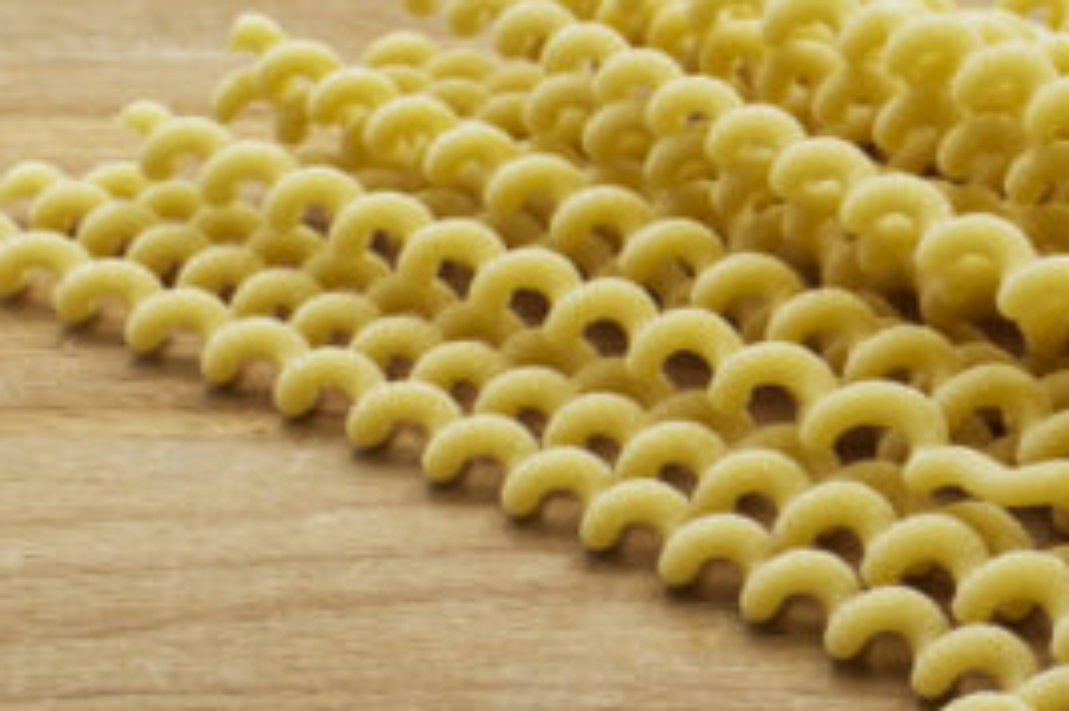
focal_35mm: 108
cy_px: 408
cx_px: 1278
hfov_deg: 17.9
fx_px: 3218
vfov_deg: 12.6
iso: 100
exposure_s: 1/6
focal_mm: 25
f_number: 22
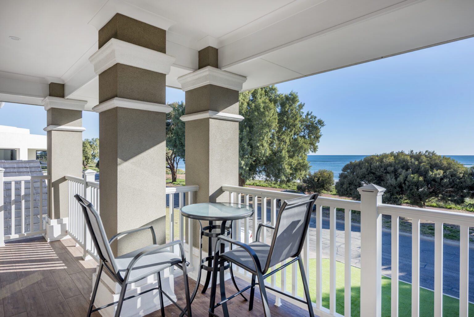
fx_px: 263
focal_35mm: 20
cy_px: 158
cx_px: 237
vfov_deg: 62.0
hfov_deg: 84.0
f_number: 8
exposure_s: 1/160
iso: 100
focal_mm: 20
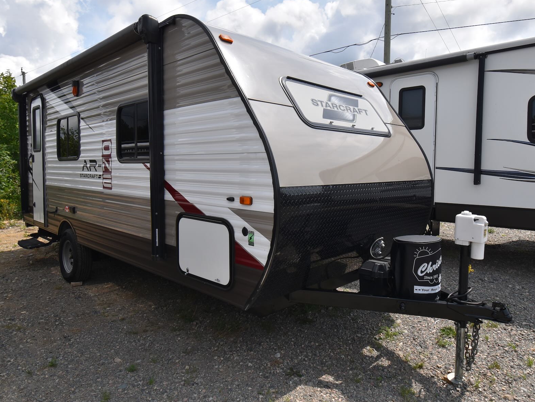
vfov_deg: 62.1
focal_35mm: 22
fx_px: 333
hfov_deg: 77.5
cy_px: 199
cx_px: 263
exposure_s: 1/400
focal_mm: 13
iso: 200
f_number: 10
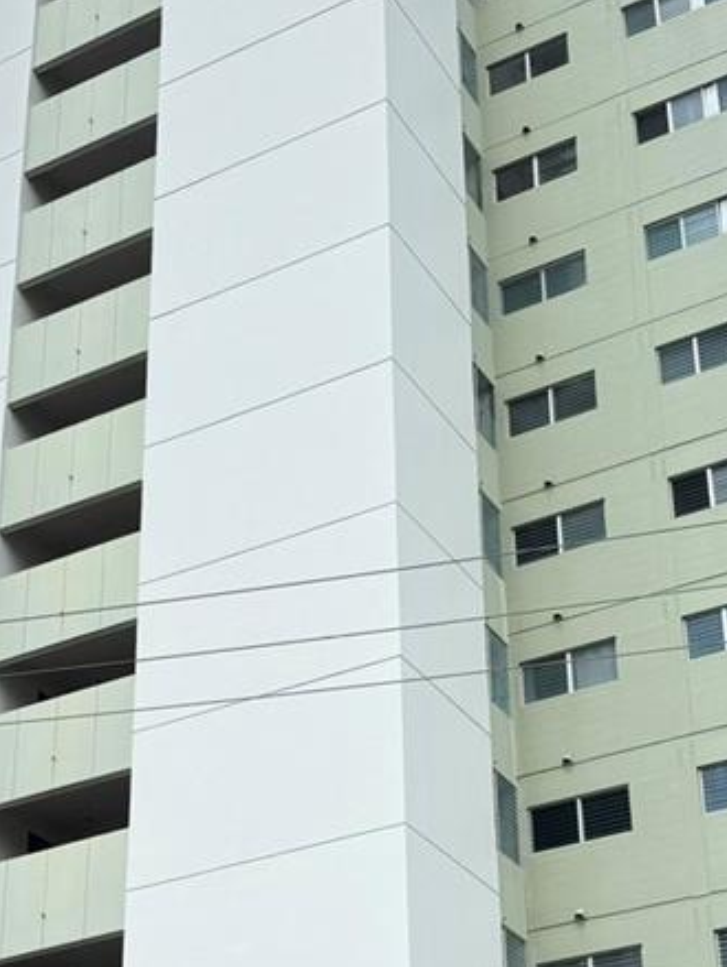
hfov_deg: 20.7
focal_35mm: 71
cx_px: 317
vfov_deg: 27.0
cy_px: 714
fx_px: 1985
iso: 50
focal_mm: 5.96
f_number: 1.6
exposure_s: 1/1362
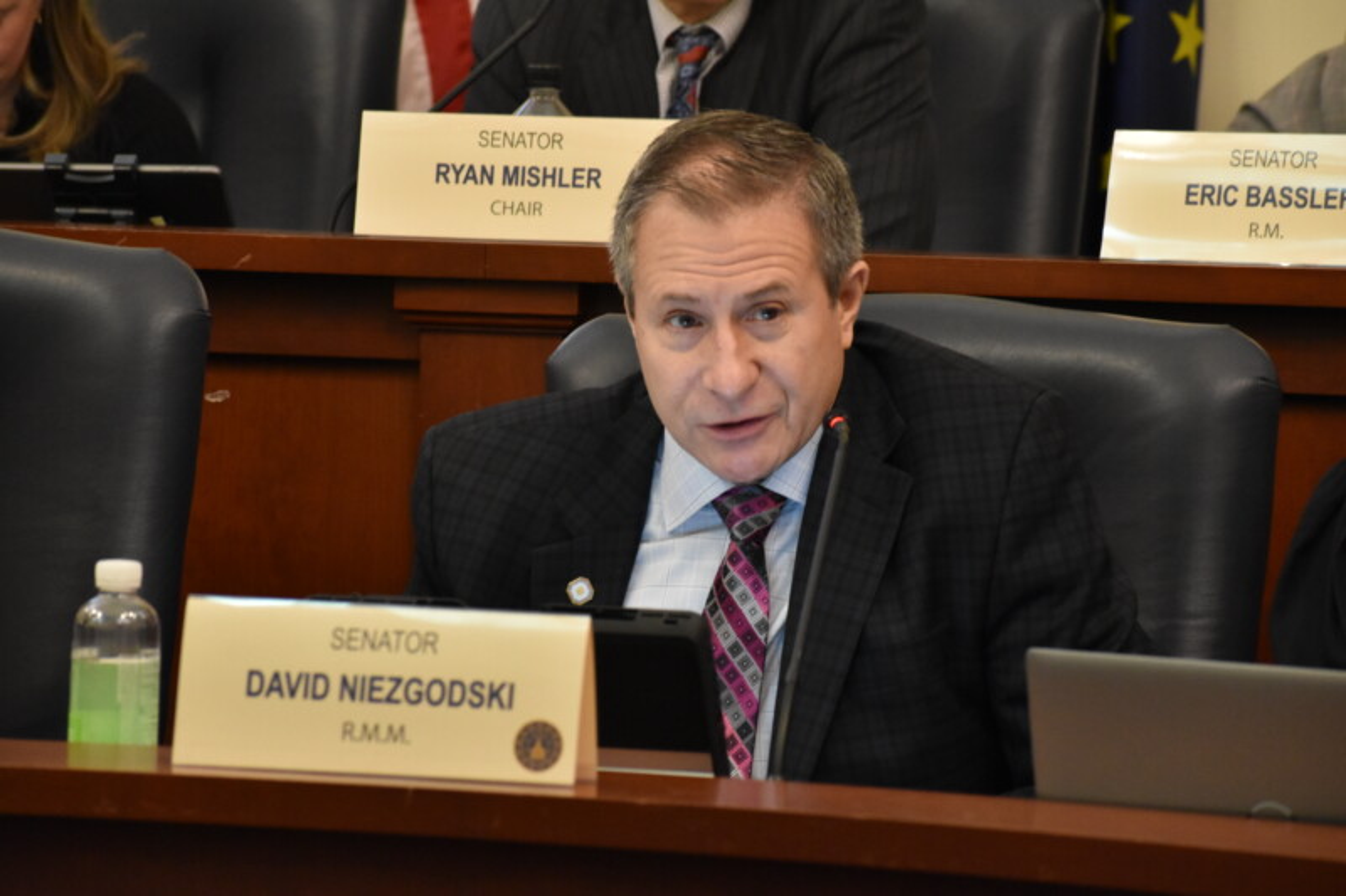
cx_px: 673
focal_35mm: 195
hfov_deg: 10.6
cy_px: 448
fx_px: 7289
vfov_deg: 7.0
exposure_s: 1/80
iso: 3200
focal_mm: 130
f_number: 6.3
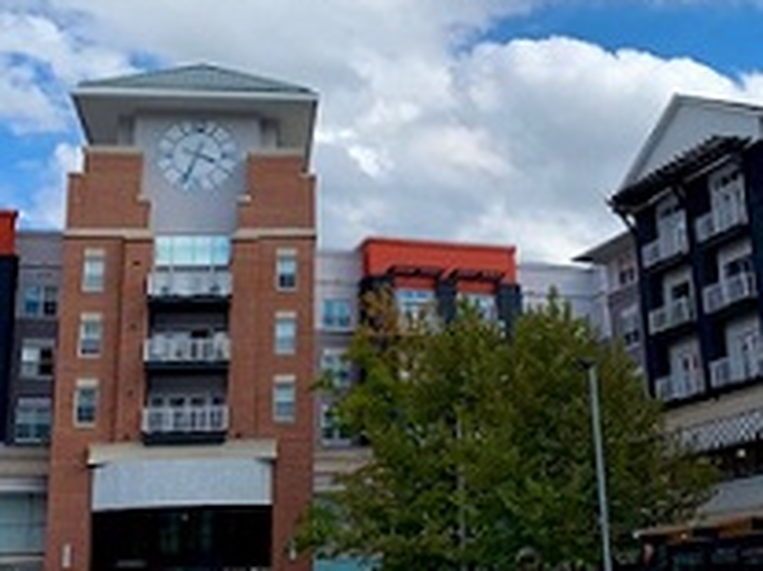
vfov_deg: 25.1
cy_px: 199
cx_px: 466
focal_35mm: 58
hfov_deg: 33.1
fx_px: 1278
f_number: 1.8
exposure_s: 1/2681
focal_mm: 4.25
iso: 25
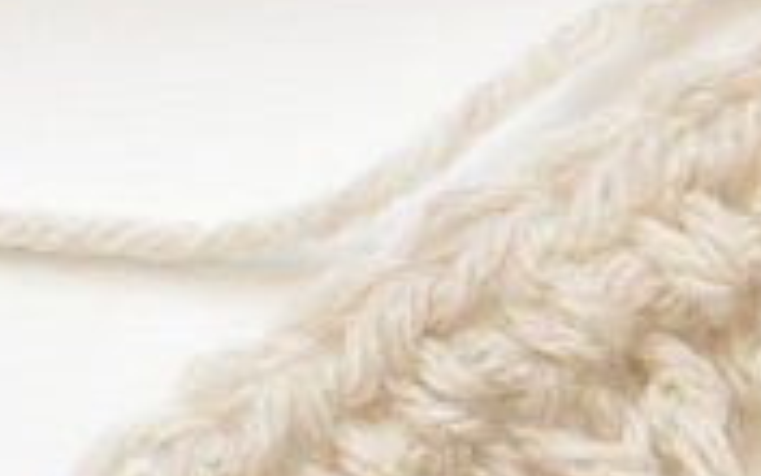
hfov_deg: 12.0
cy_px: 13
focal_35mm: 174
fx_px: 3609
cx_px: 437
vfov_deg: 7.5
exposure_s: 1/125
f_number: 4
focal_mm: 14.5
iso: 1100
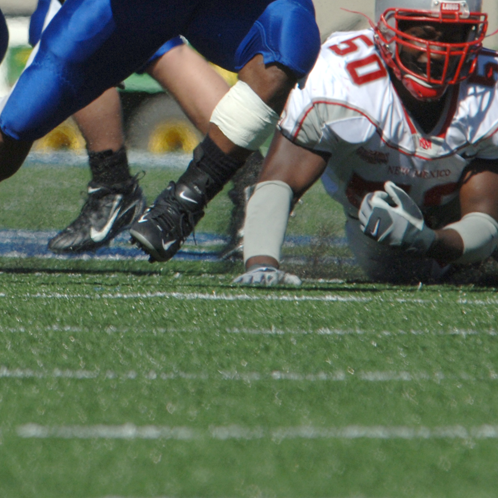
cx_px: 92
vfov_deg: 1.3
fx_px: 21501
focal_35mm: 1321
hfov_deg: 1.3
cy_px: -17
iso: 250
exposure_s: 1/1600
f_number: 6.3
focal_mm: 330
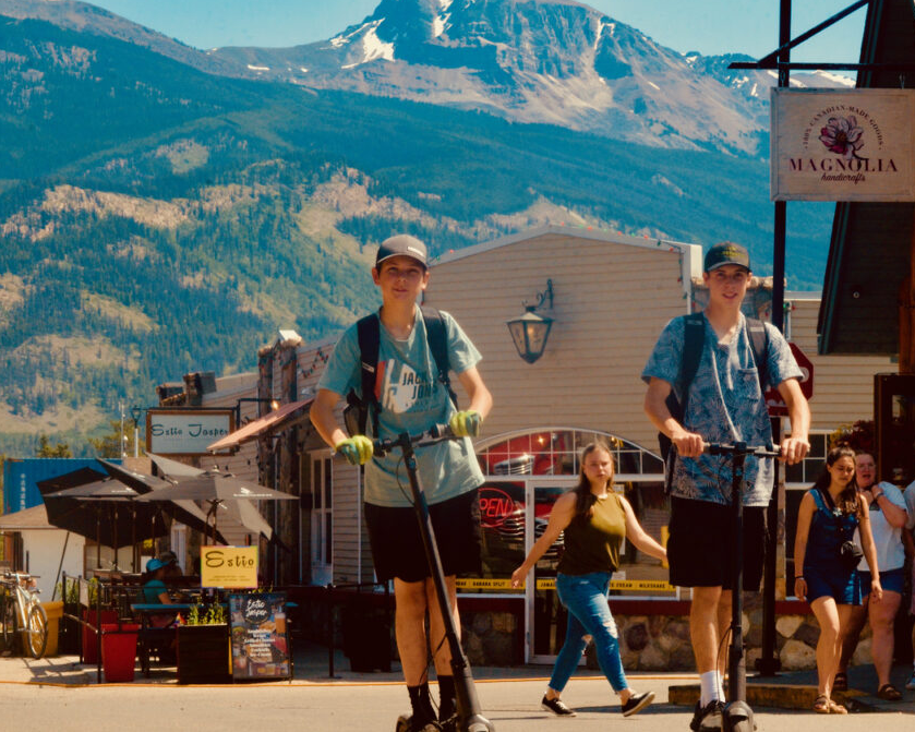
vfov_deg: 12.8
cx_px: 503
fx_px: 3249
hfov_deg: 16.0
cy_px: 363
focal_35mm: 120
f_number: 22
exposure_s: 1/200
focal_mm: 70
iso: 800
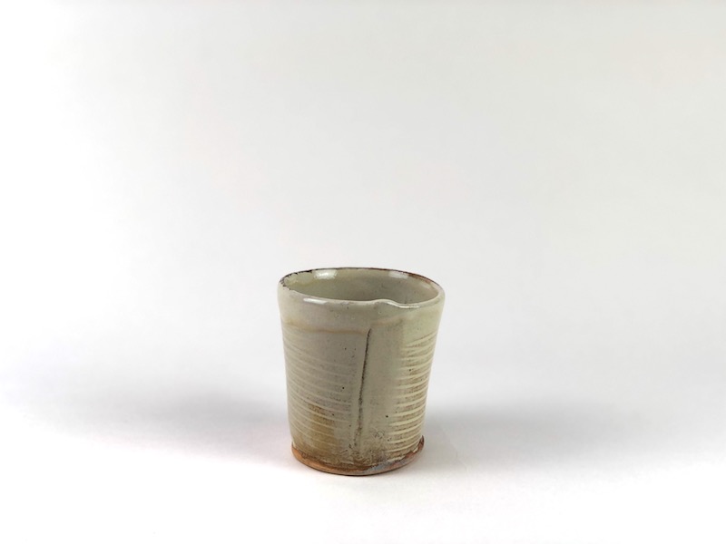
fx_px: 1195
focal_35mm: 57
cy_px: 272
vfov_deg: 25.7
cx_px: 363
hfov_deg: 33.8
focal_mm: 6.6
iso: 25
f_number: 2.8
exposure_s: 1/100
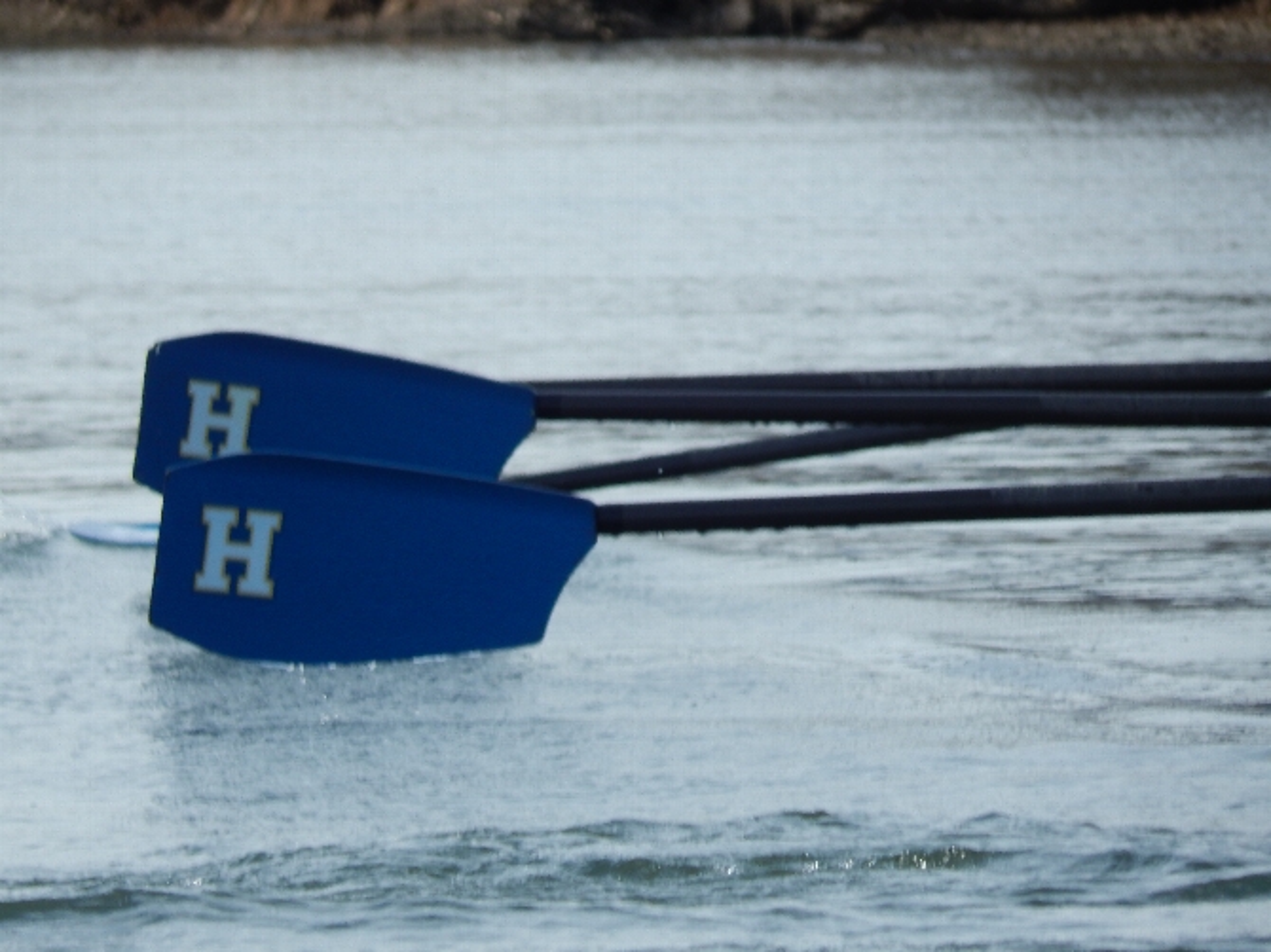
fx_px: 21876
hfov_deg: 3.3
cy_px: 476
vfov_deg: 2.5
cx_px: 636
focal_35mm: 596
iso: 125
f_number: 5.8
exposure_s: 1/320
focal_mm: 107.1
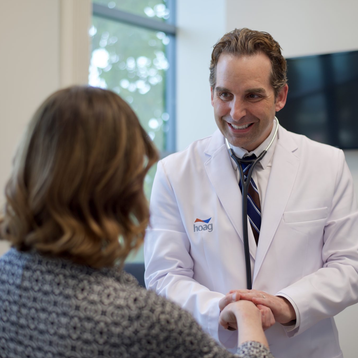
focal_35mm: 64
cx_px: 191
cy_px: 179
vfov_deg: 26.9
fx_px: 749
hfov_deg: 26.9
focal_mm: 50
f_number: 2.2
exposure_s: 1/160
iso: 125
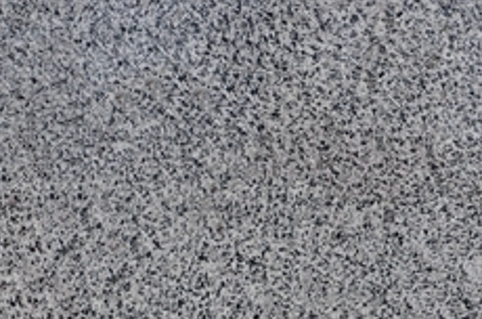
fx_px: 2470
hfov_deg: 11.1
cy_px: 364
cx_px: 237
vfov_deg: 7.3
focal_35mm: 185
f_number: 7.1
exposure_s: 1/200
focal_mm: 48
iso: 200
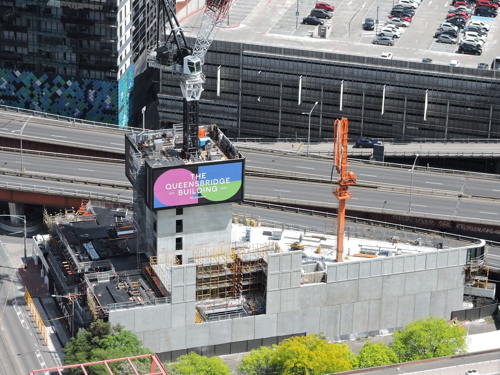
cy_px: 188
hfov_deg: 17.1
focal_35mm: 115
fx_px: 1661
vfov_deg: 12.9
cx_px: 250
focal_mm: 20.6
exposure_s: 1/400
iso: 100
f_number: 5
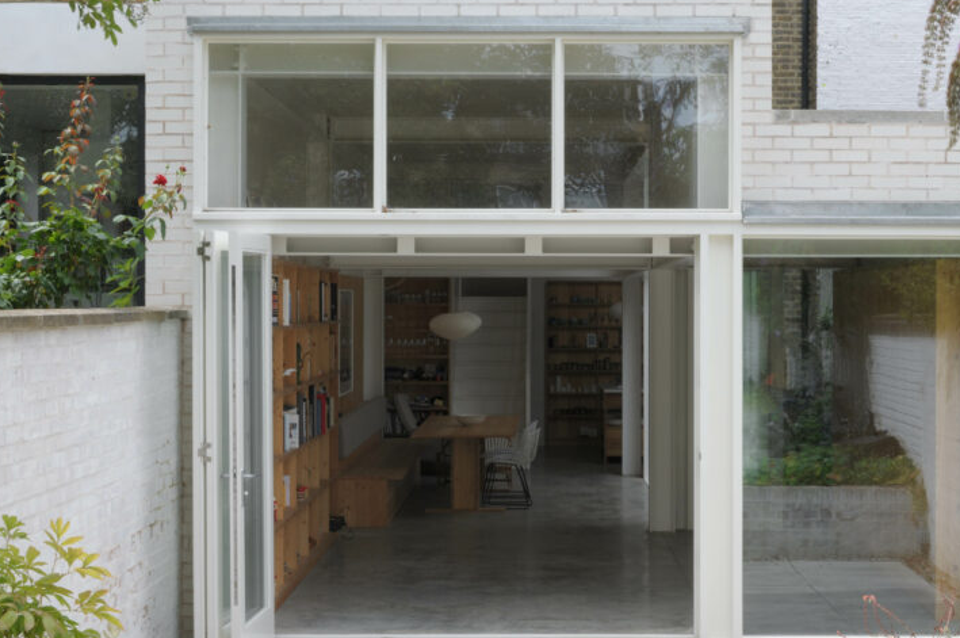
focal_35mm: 65
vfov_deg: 20.9
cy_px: 333
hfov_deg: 30.9
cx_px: 598
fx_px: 1731
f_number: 22
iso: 100
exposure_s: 1/10
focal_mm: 45
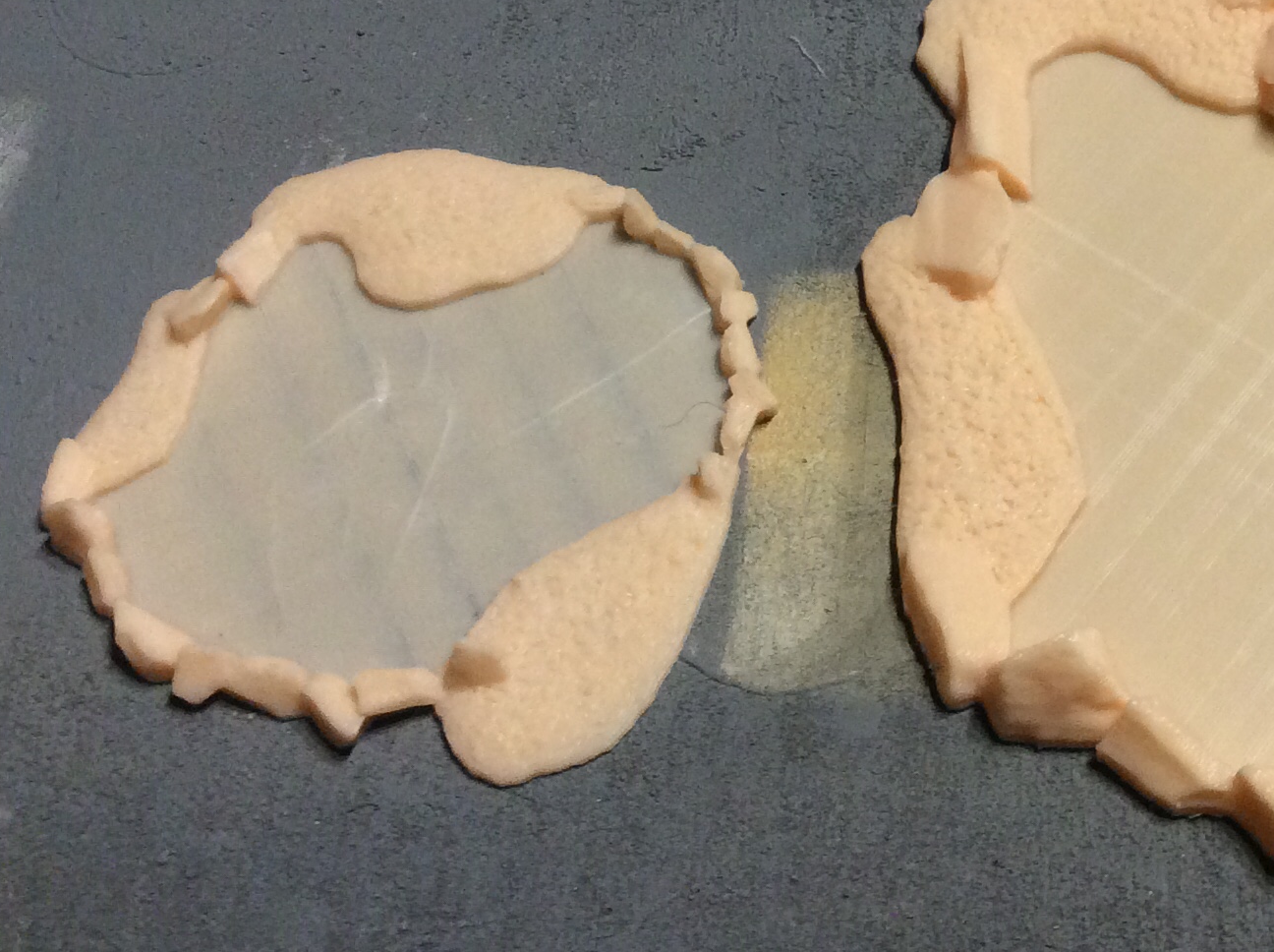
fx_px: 2352
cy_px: 189
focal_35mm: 64
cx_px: 1188
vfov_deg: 22.6
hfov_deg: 28.9
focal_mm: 3.3
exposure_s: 1/25
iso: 160
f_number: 2.4
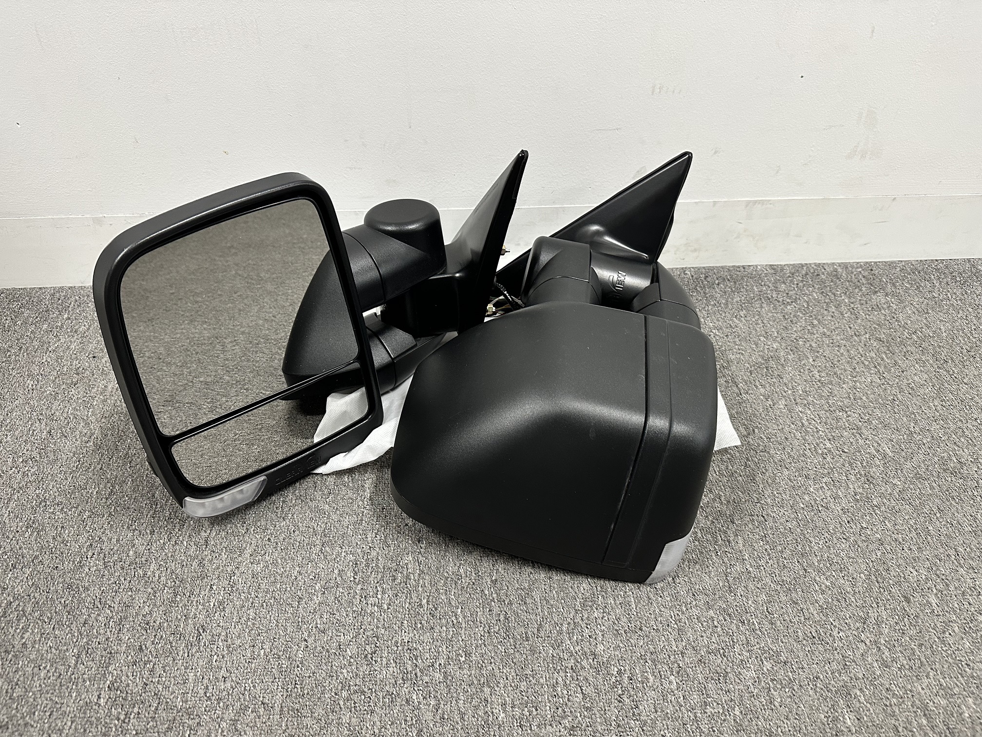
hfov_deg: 71.6
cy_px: 368
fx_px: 681
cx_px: 491
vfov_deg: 56.8
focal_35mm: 24
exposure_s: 1/50
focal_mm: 6.86
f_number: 1.78
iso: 320
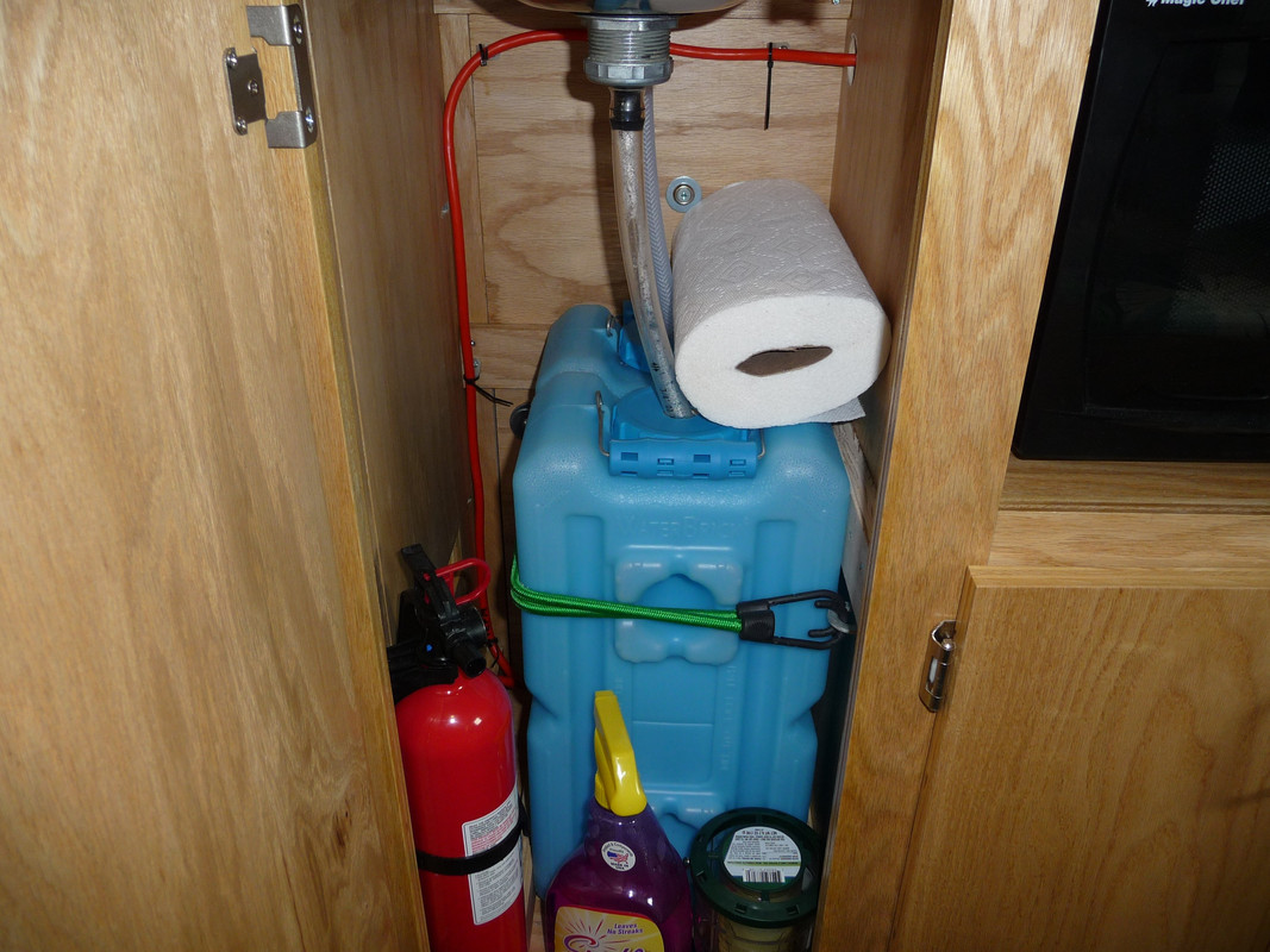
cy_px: 476
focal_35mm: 28
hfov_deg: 63.4
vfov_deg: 49.7
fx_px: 1027
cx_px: 635
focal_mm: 4.7
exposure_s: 1/30
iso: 100
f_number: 3.3
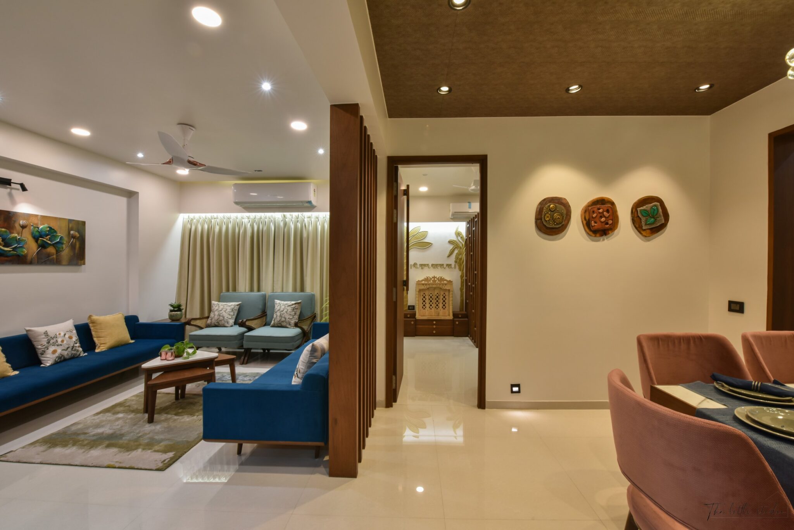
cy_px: 265
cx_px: 397
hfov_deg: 104.2
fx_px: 309
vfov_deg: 81.3
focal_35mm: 14
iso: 400
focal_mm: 14
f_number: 16
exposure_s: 1/5
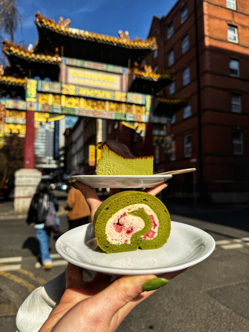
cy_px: 166
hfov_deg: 56.8
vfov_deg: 71.6
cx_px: 124
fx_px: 230
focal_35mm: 24
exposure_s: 1/7092
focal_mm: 6.76
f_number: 1.78
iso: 80
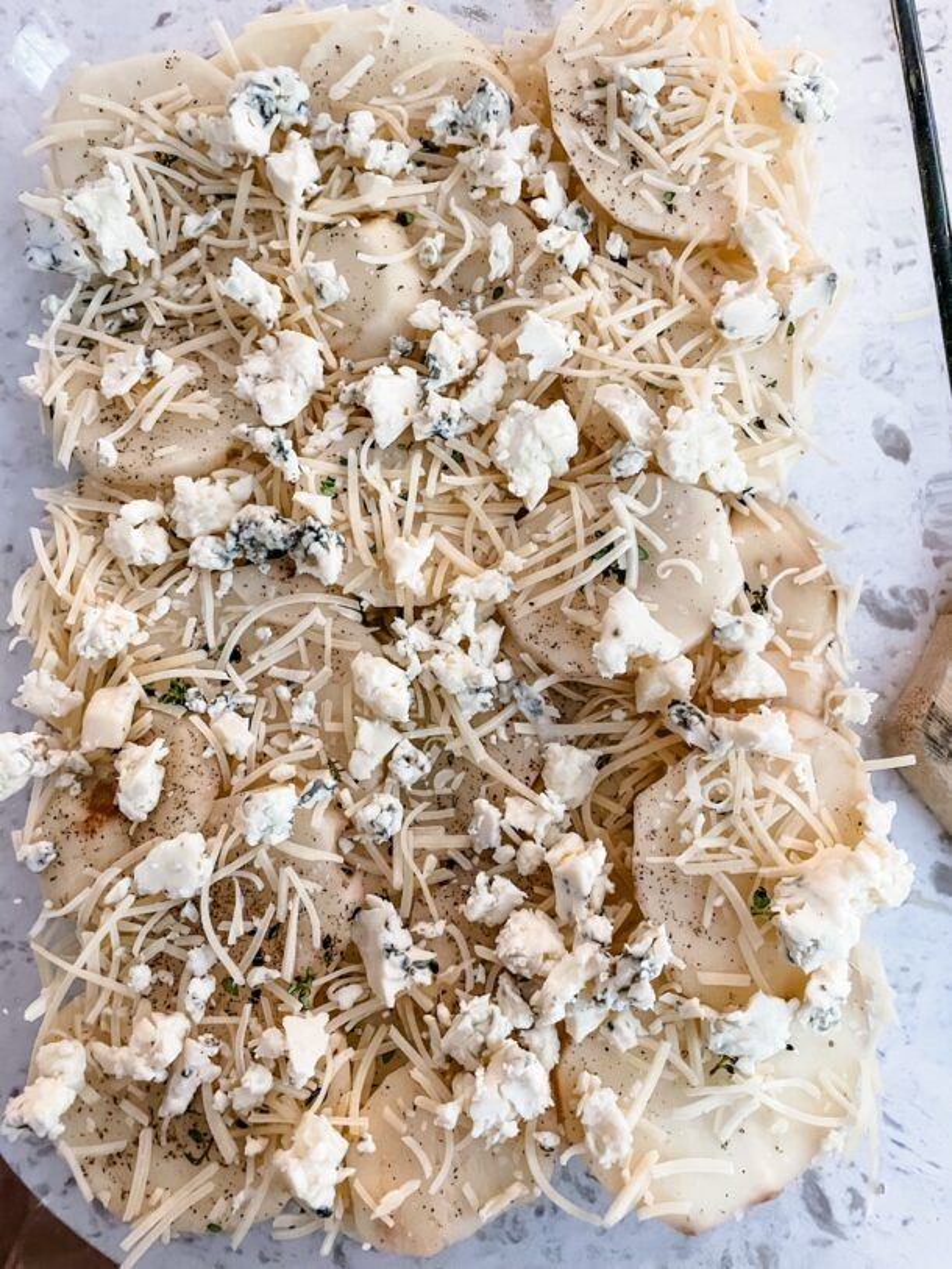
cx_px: 476
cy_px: 634
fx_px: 953
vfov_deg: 67.3
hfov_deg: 53.1
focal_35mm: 26
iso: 500
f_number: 1.6
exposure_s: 1/60
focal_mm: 4.2
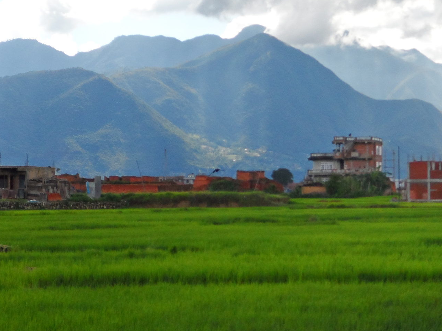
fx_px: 1711
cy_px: 150
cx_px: 379
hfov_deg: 14.6
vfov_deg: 11.1
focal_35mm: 134
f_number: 4.1
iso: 80
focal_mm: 12
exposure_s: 1/350
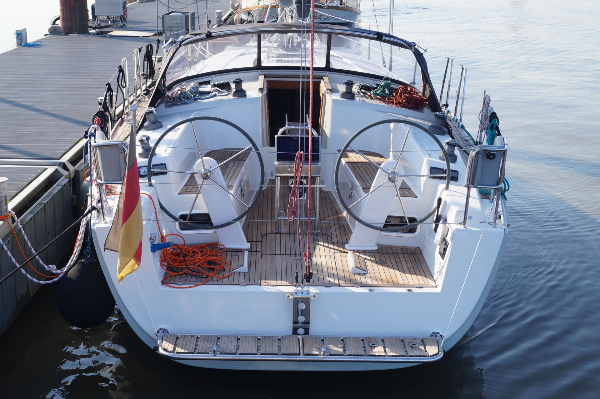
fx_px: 875
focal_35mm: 52
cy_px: 200
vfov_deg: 25.7
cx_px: 300
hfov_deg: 37.9
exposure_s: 1/125
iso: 100
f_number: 10
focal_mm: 35
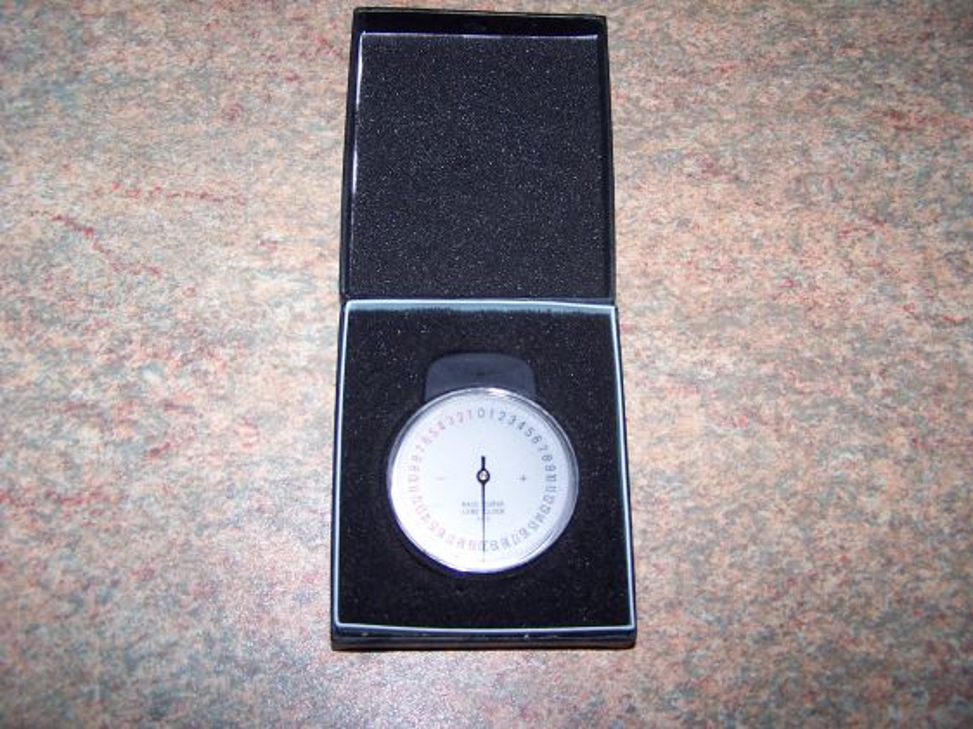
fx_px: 1068
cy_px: 364
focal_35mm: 38
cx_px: 486
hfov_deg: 49.0
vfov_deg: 37.7
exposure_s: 1/60
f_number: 2.8
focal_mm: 6.3
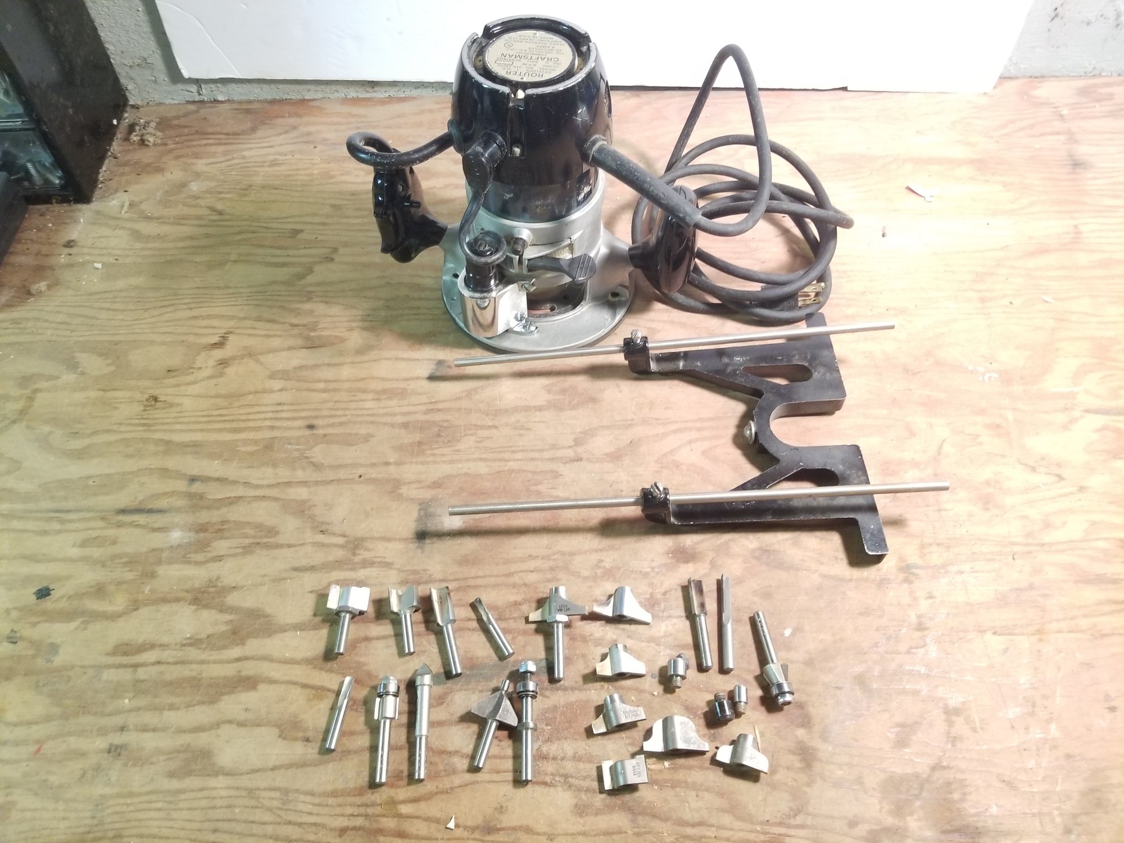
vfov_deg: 53.1
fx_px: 844
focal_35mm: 26
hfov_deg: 67.3
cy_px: 422
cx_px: 562
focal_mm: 4.25
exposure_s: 1/30
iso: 160
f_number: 1.7
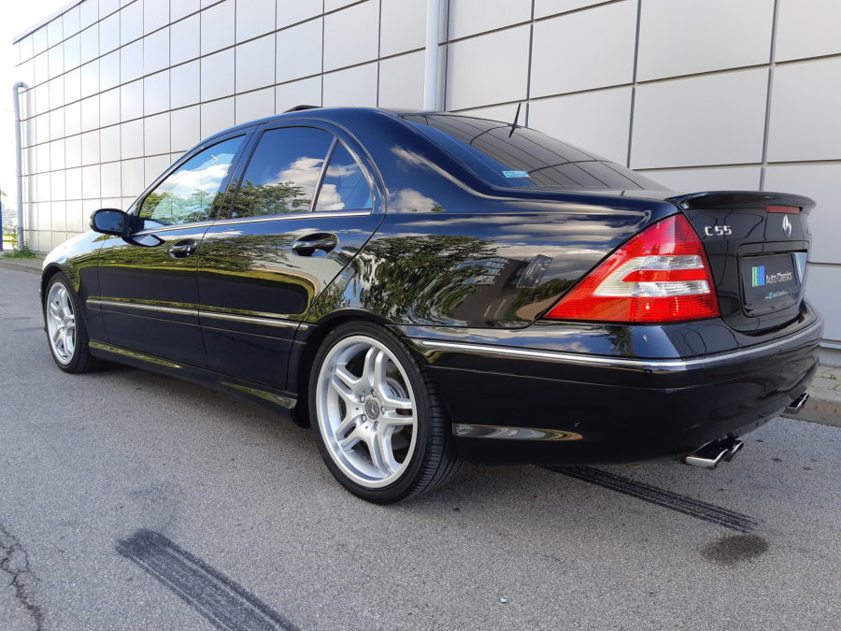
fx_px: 632
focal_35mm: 26
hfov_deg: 67.3
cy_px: 316
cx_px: 420
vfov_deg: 53.1
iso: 40
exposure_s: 1/213
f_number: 1.7
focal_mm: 3.93
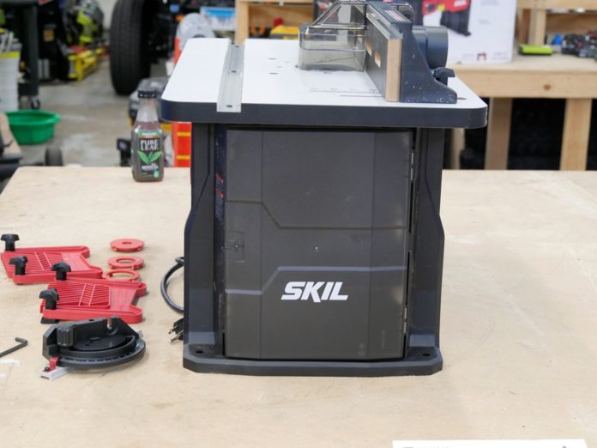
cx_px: 298
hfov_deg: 28.6
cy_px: 224
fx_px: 1173
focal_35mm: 68
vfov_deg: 21.6
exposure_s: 1/80
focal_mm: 34
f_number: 4.5
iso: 2000
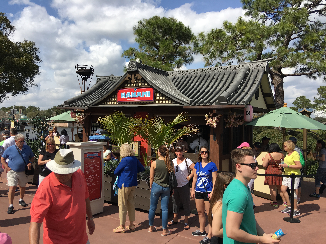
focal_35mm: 29
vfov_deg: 48.2
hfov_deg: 61.7
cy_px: 122
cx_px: 163
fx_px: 273
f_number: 2.2
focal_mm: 4.15
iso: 25
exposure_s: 1/2079
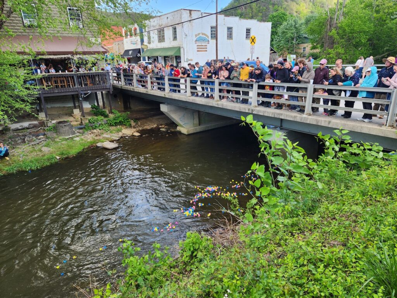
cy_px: 149
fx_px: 264
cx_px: 198
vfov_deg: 58.9
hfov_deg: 73.9
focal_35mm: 23
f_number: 1.8
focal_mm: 5.4
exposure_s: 1/183
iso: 20
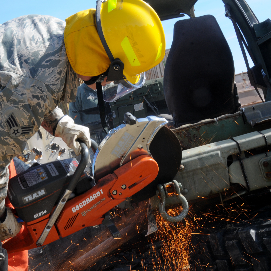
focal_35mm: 77
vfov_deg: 22.5
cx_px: 87
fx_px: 682
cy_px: 136
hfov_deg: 22.4
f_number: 22
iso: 250
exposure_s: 1/50
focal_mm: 40
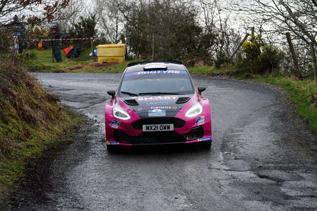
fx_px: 1057
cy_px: 106
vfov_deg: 11.4
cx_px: 158
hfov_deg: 17.1
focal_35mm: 120
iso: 2000
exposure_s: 1/400
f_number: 6.3
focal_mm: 120
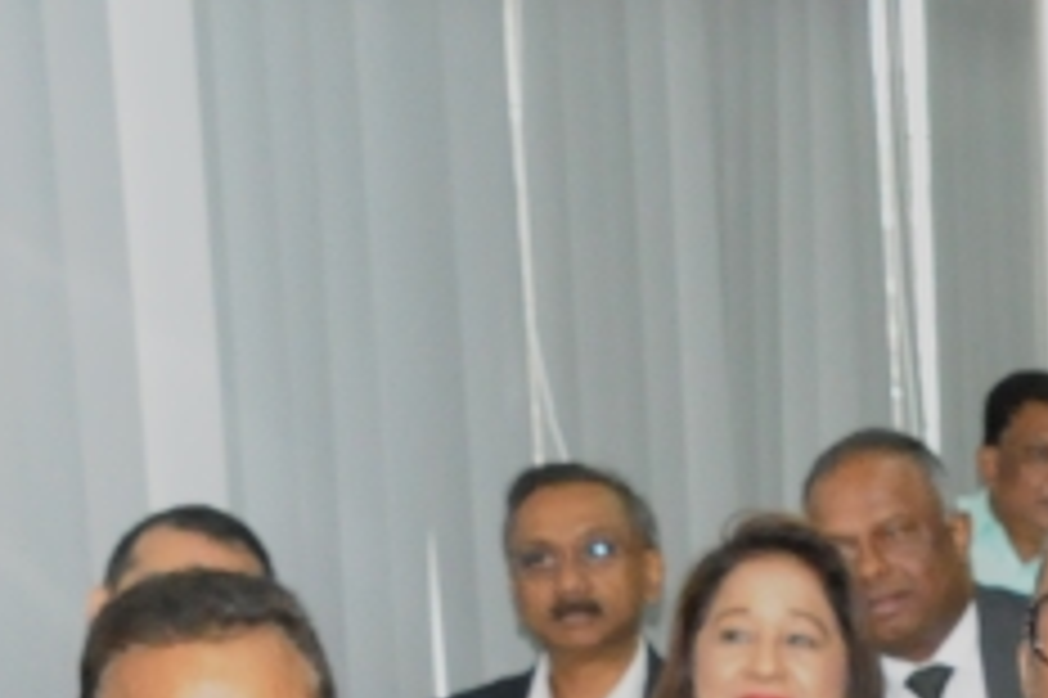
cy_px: 1175
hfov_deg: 14.0
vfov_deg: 9.5
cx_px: 1516
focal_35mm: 138
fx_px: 4020
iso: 3200
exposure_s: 1/160
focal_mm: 21
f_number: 8
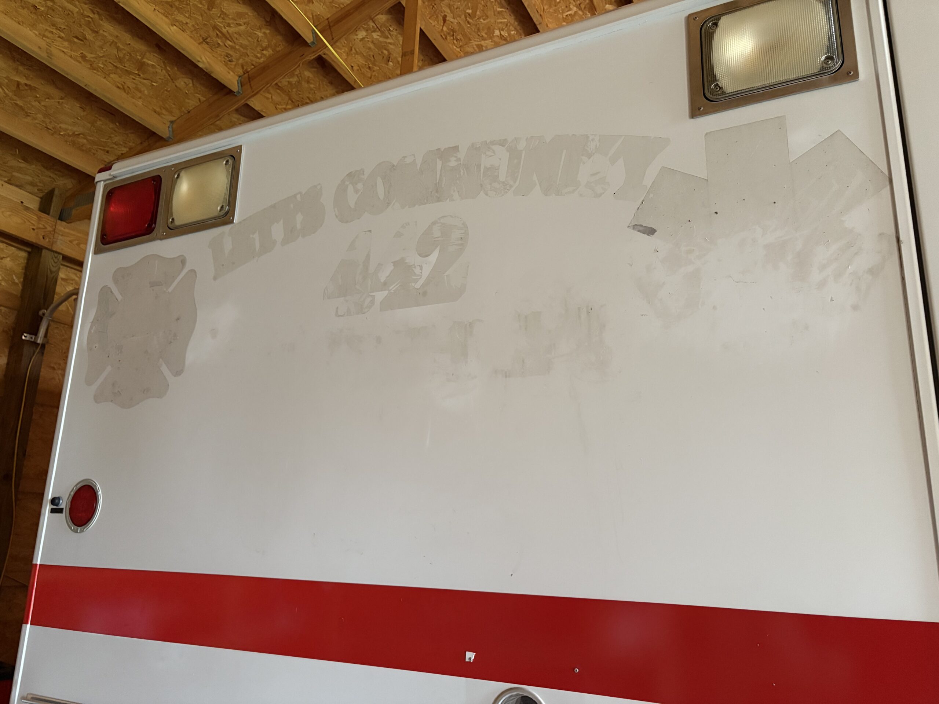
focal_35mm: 26
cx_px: 470
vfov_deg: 53.1
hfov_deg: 67.3
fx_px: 705
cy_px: 352
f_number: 1.6
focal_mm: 5.96
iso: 500
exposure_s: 1/40
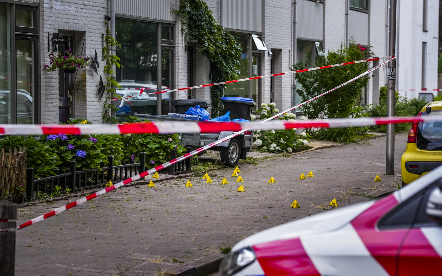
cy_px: 139
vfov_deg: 11.9
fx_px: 1325
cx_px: 220
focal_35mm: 110
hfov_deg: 18.9
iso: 3200
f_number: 4.5
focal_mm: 107
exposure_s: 1/500
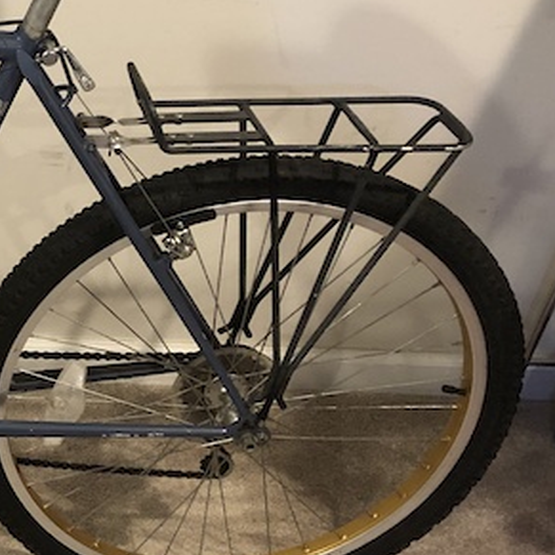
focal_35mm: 68
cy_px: 259
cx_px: -202
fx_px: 1233
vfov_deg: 25.4
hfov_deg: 22.2
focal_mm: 3.99
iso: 80
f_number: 1.8
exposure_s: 1/15
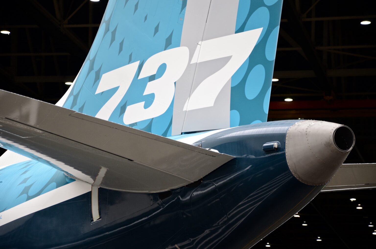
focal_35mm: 158
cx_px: 188
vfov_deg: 8.7
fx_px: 1641
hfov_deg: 13.1
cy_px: 124
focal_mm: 105
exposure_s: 1/200
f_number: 5.6
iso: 500
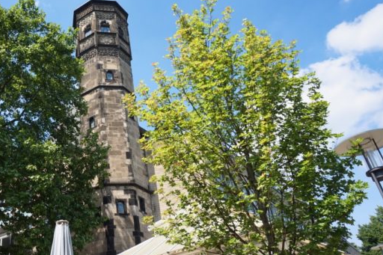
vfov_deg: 36.8
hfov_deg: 51.3
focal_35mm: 36
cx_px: 104
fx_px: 383
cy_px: 120
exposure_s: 1/125
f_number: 10
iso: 100
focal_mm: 16
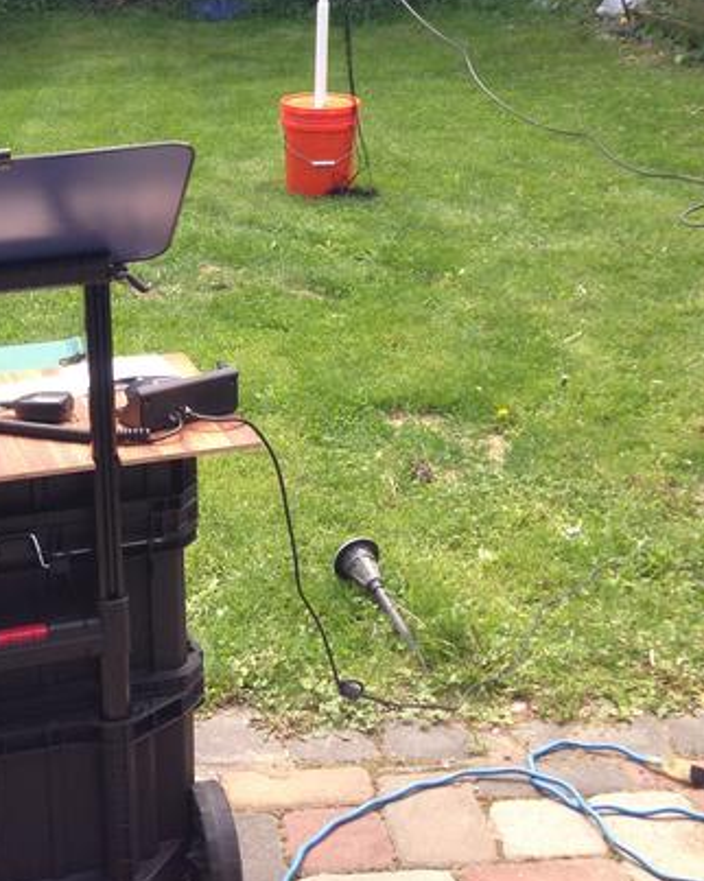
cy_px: 125
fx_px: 1668
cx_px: 155
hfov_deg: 23.5
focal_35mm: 64
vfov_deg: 28.7
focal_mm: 4.12
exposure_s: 1/233
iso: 50
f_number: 2.4
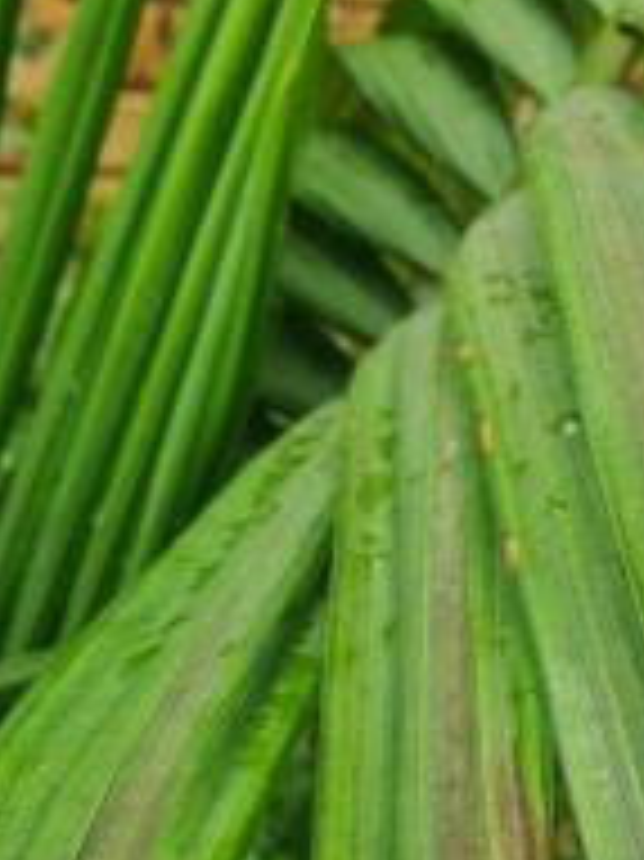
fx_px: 1689
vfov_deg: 28.6
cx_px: 768
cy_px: 450
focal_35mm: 68
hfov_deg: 20.3
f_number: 1.8
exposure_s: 1/906
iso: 50
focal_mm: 5.4
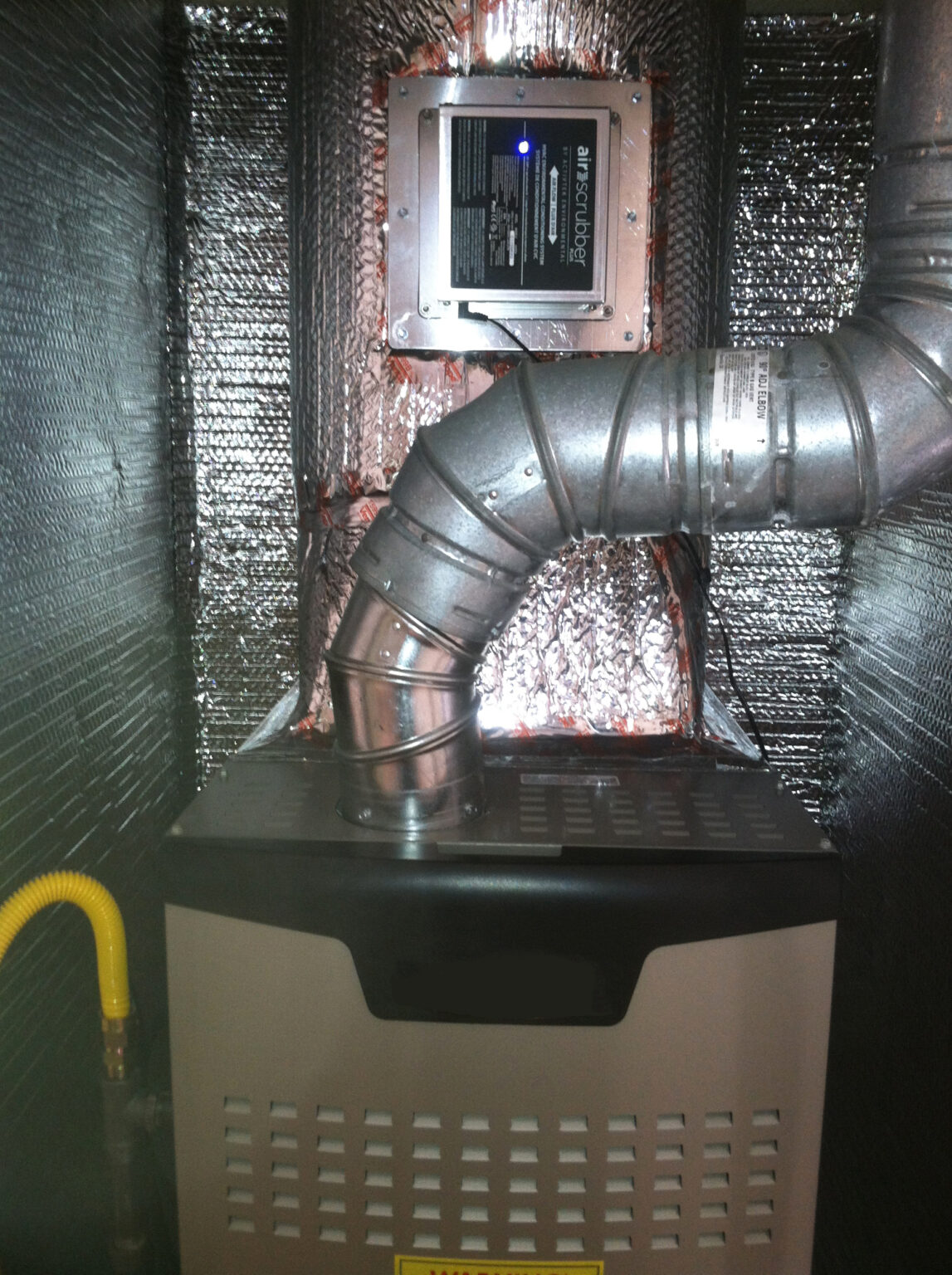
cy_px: 638
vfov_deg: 52.7
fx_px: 1287
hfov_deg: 40.6
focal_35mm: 35
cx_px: 476
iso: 100
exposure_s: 1/15
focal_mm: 3.85
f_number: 2.8
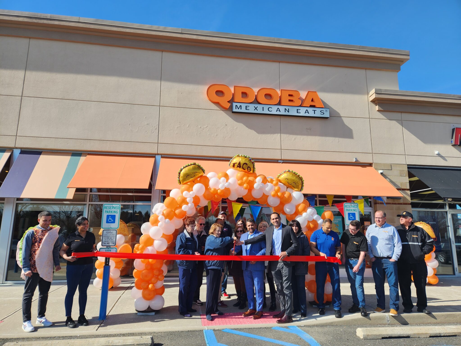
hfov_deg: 73.9
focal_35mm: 23
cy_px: 173
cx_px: 230
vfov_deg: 58.9
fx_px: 306
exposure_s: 1/1061
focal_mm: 5.4
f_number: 1.8
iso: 20
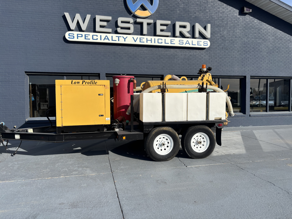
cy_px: 110
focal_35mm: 26
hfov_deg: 67.3
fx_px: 219
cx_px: 146
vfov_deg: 53.1
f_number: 1.6
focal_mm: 5.96
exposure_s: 1/3650
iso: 50
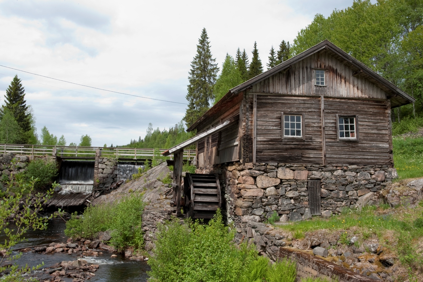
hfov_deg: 58.7
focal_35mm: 32
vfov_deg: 41.1
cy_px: 141
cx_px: 212
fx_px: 376
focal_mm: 32
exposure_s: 1/20
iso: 100
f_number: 22
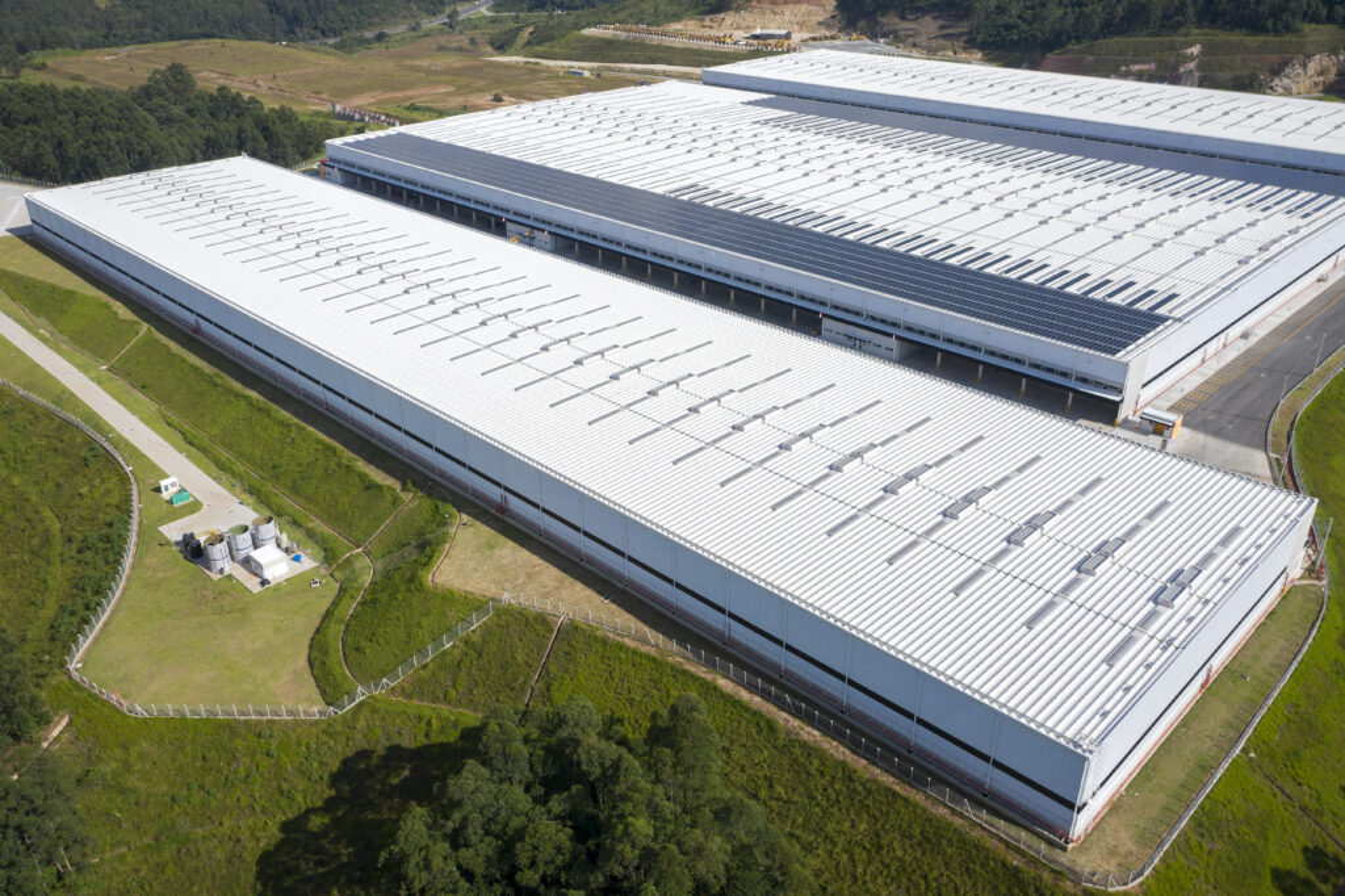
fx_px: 1046
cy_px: 448
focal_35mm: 28
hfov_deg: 65.5
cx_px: 672
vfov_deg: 46.4
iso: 100
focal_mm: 10.26
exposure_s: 1/200
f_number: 4.5
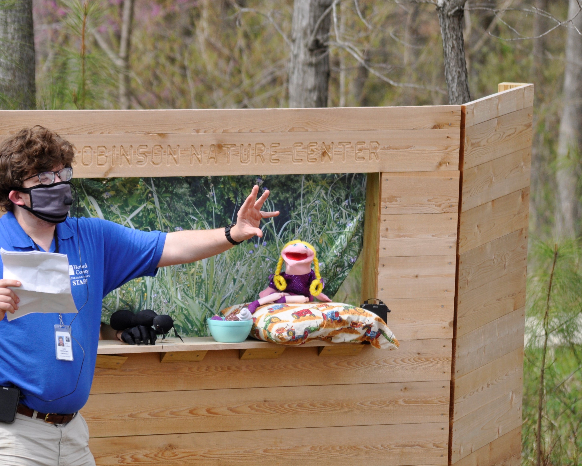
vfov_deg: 5.4
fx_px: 4978
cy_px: 234
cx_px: 243
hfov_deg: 6.7
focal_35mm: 289
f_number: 5.6
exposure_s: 1/2000
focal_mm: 170
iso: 400
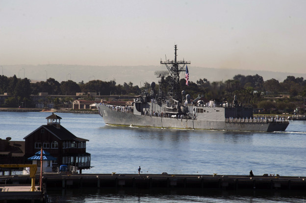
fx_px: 2803
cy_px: 102
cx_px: 153
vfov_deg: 4.2
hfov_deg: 6.2
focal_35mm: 330
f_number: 14
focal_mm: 330
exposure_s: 1/800
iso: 800
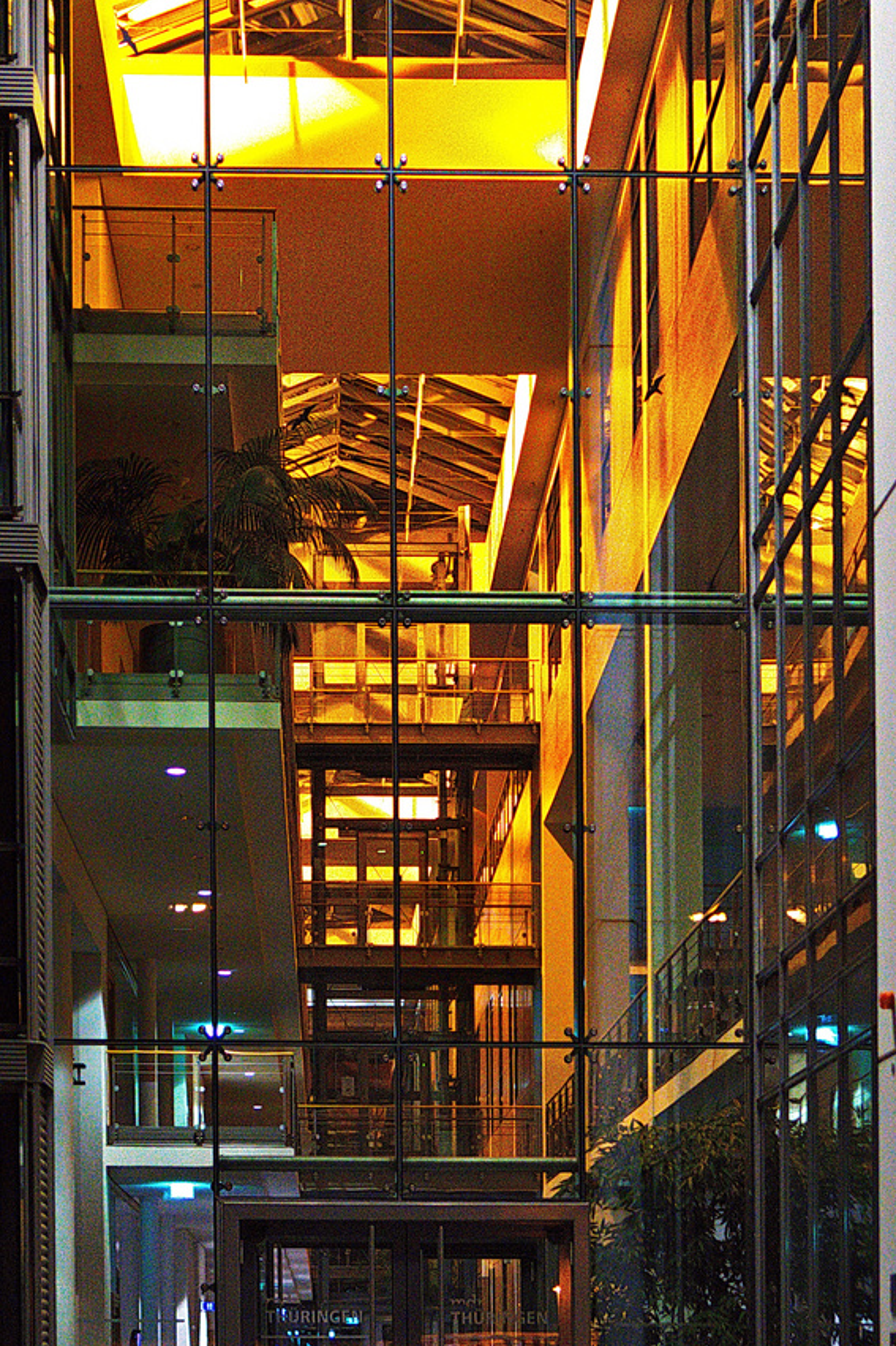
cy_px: 751
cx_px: 506
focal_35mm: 67
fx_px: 2489
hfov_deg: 20.4
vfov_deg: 30.2
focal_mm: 35
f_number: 2
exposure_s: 1/160
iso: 6400
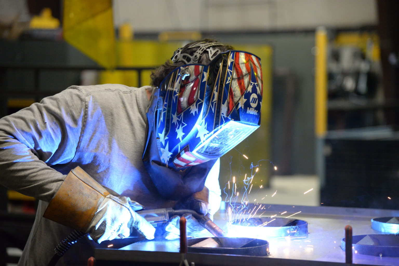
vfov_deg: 11.4
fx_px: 1330
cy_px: 133
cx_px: 200
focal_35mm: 120
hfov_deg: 17.1
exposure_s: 1/160
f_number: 4
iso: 5000
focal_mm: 120
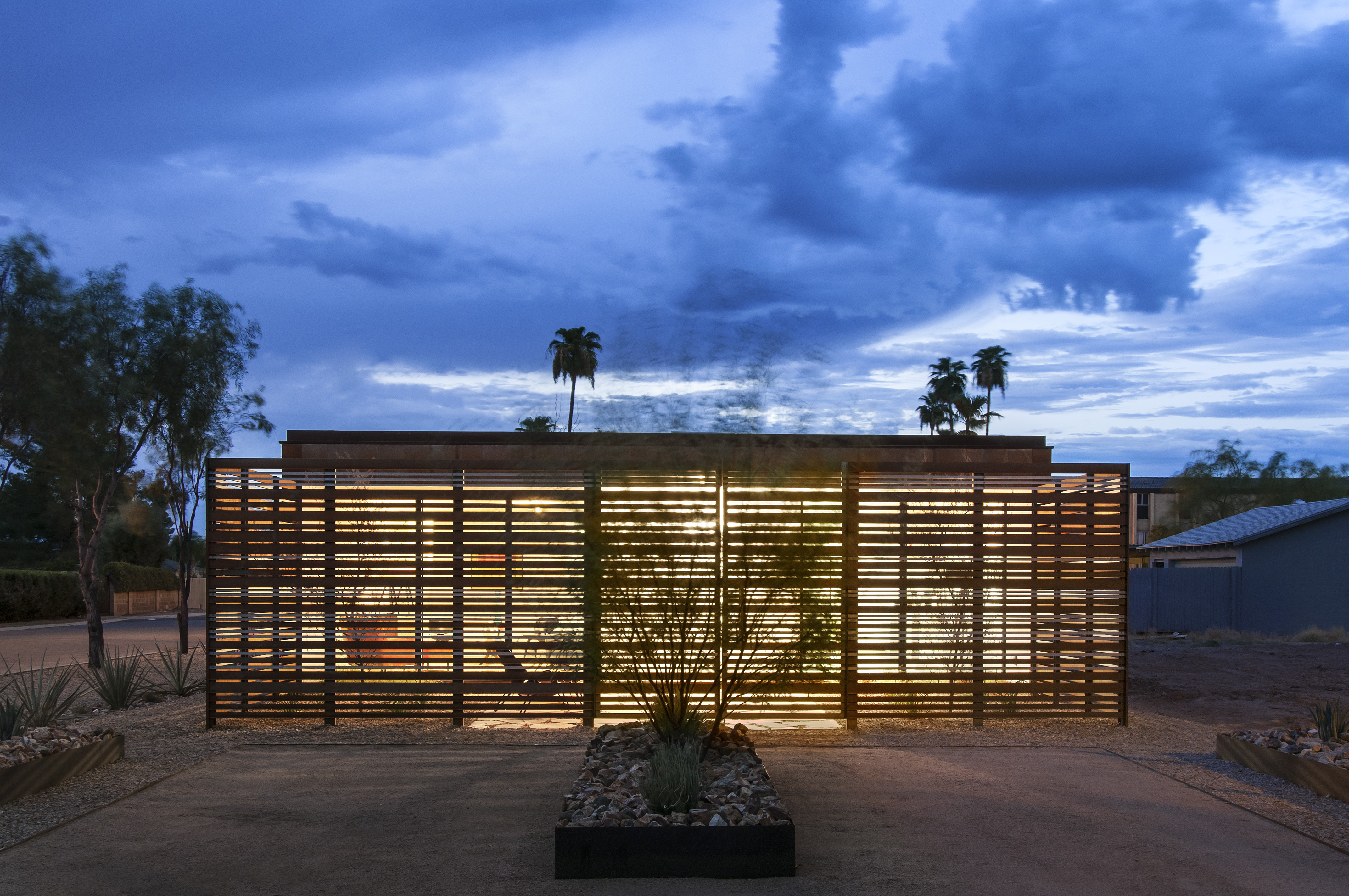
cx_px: 674
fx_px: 1347
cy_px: 448
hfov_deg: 53.2
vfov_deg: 36.8
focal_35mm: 36
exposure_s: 15
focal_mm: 24
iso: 200
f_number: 11
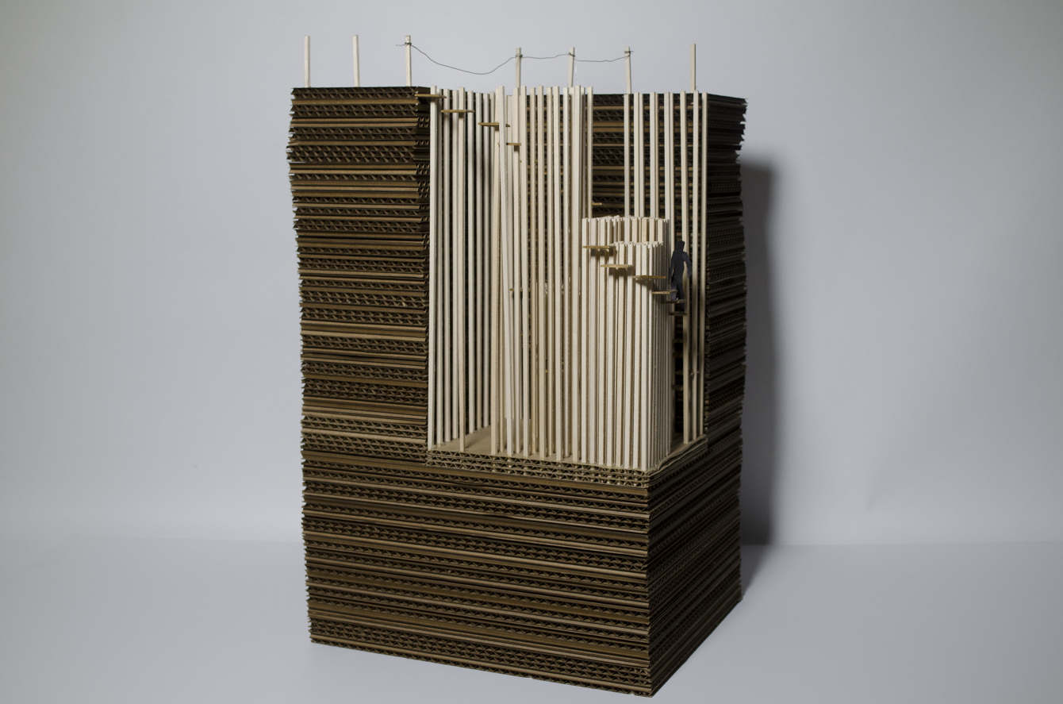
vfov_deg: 27.9
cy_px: 352
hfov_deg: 41.2
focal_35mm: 48
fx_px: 1414
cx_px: 532
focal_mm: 32
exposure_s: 1/125
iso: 400
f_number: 5.6
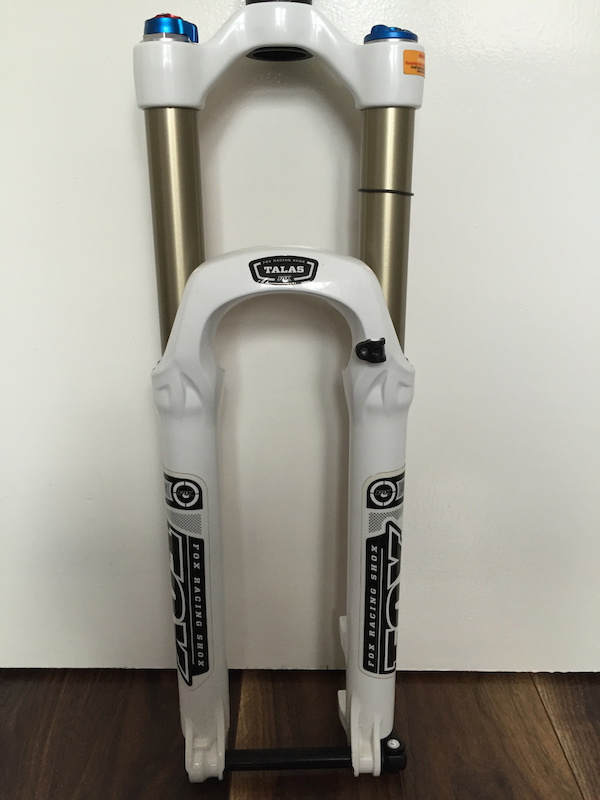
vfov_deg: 61.7
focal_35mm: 29
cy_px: 400
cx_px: 300
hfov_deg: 48.2
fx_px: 670
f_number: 2.2
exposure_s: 1/33
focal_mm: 4.15
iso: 125
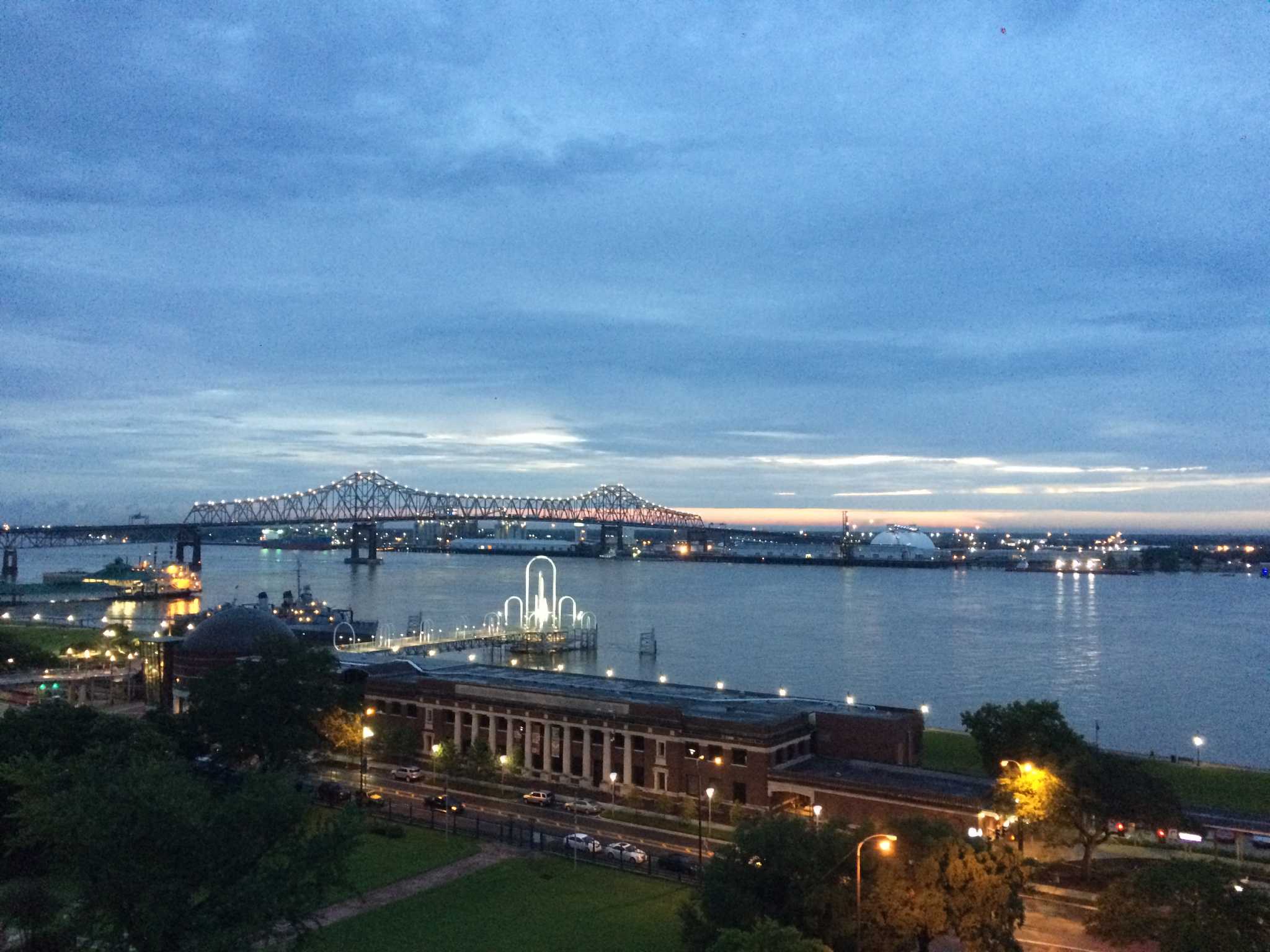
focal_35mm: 29
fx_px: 1064
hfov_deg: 61.7
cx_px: 635
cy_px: 476
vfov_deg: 48.2
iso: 400
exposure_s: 1/15
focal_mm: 4.15
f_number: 2.2
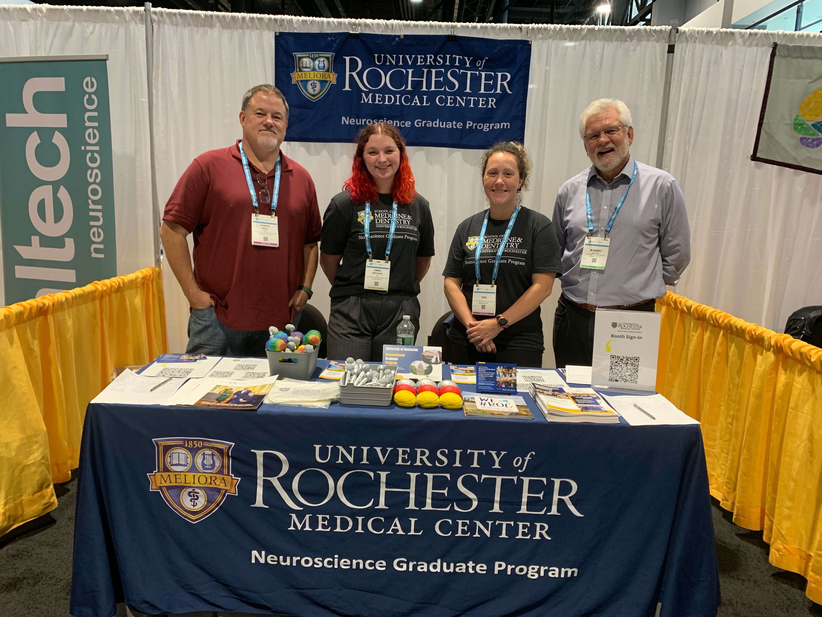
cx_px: 411
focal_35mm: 26
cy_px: 308
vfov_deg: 53.1
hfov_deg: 67.3
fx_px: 617
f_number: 1.8
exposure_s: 1/60
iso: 125
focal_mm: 4.25
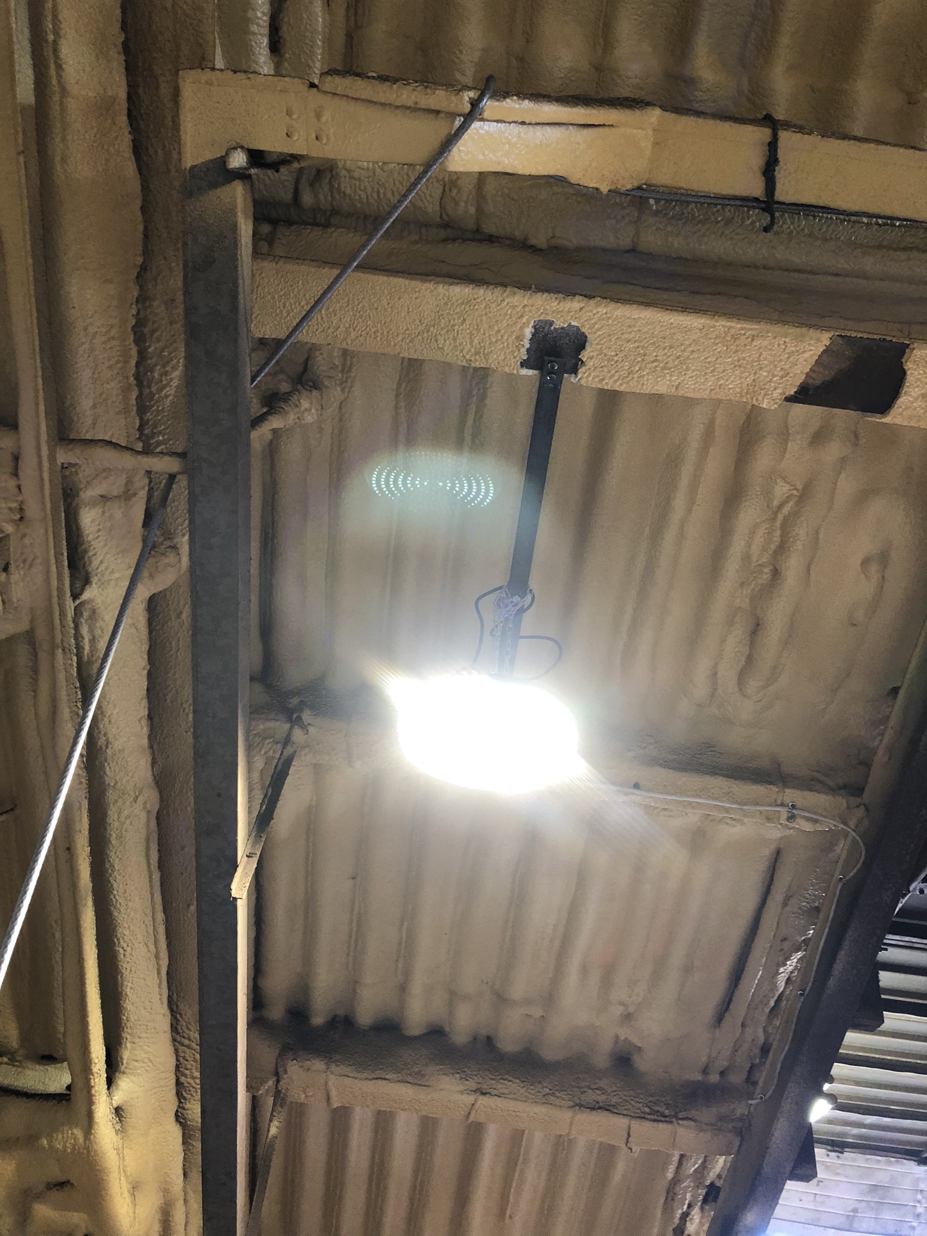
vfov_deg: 63.4
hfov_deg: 49.7
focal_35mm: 28
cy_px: 618
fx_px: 1000
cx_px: 464
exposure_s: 1/25
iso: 32
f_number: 1.8
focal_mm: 3.99
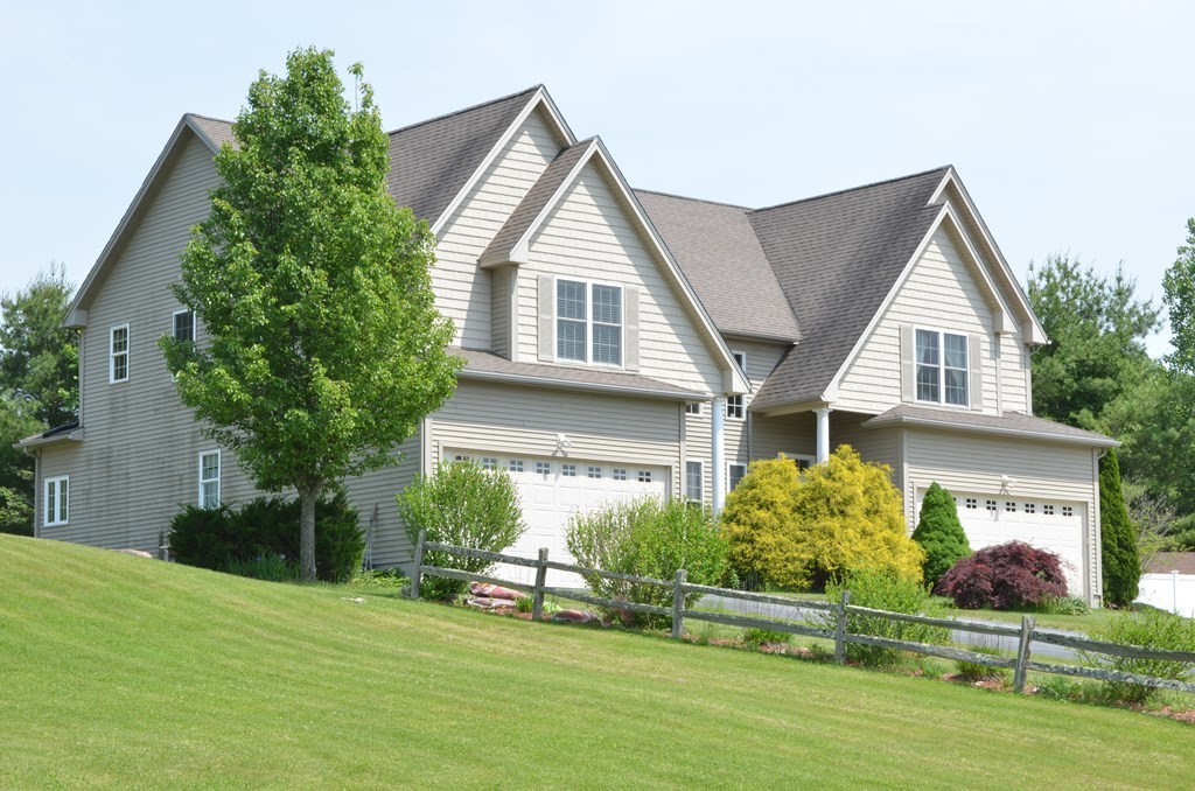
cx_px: 598
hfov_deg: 24.7
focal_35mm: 82
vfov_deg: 16.5
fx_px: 2733
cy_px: 396
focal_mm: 55
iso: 640
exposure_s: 1/250
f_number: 14
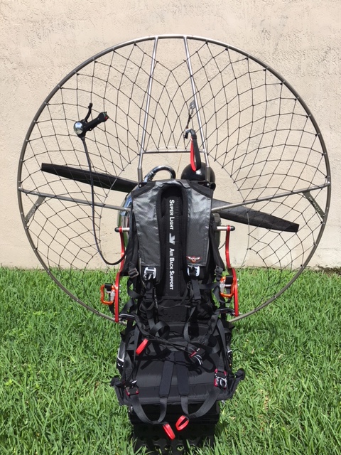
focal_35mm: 29
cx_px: 170
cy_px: 228
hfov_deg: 48.2
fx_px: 381
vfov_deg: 61.7
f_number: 2.2
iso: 25
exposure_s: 1/1603
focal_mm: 4.15
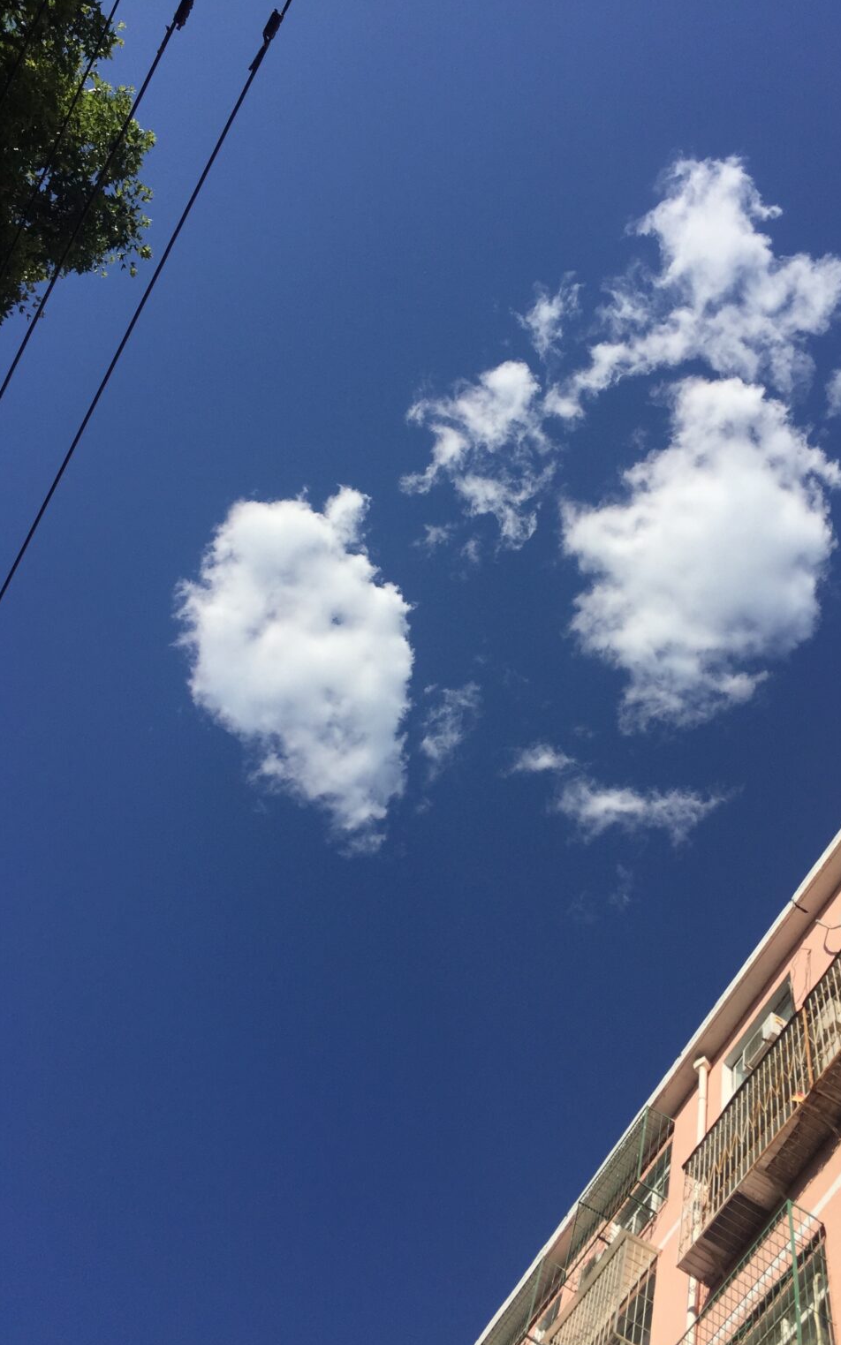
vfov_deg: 61.2
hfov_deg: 40.6
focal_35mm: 31
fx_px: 1137
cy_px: 675
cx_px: 465
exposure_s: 1/3049
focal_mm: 4.15
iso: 32
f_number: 2.2
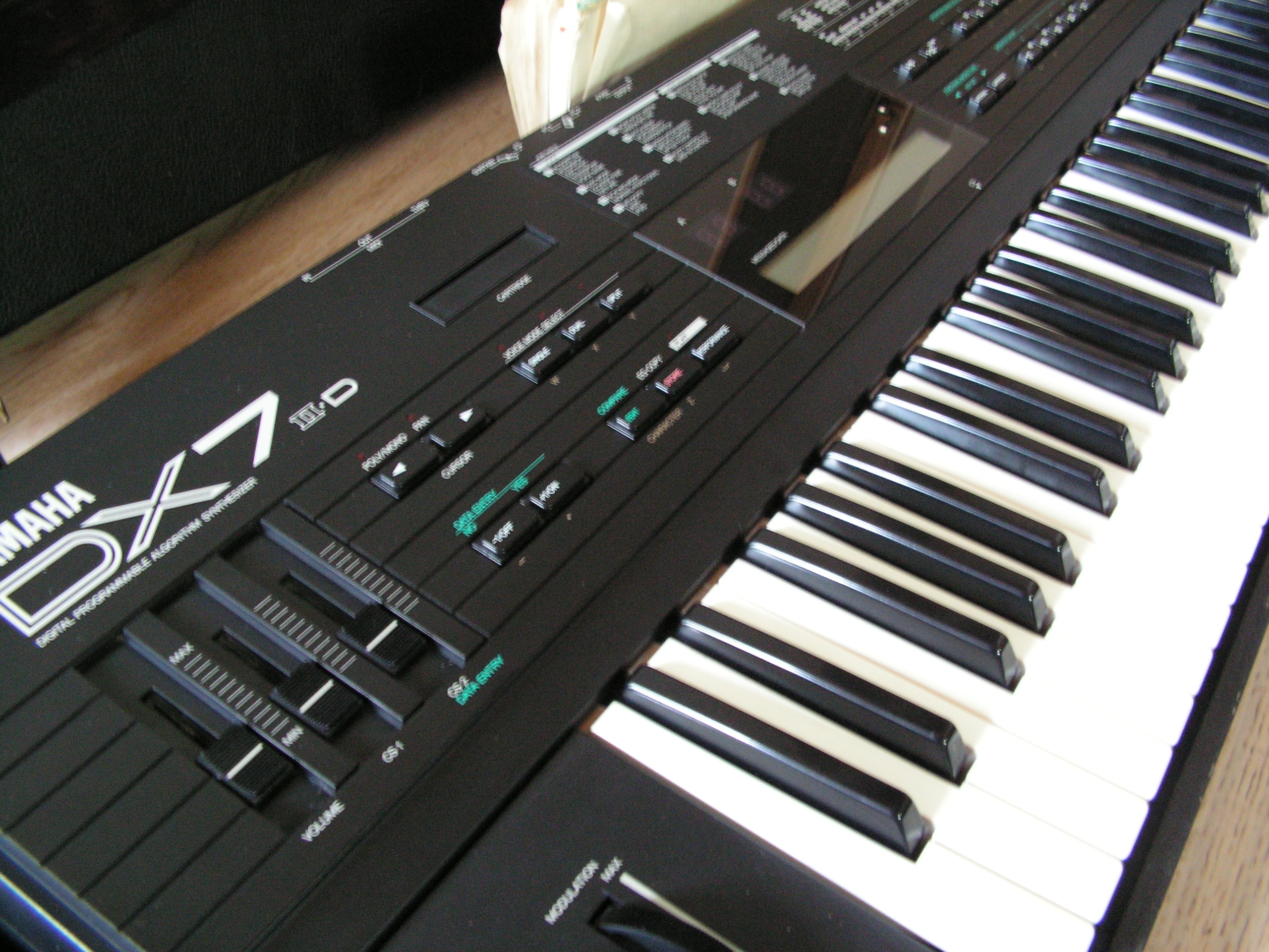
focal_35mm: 36
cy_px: 476
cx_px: 634
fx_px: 1320
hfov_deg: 51.4
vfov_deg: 39.7
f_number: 3.2
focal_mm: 6
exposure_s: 1/2.5
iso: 160
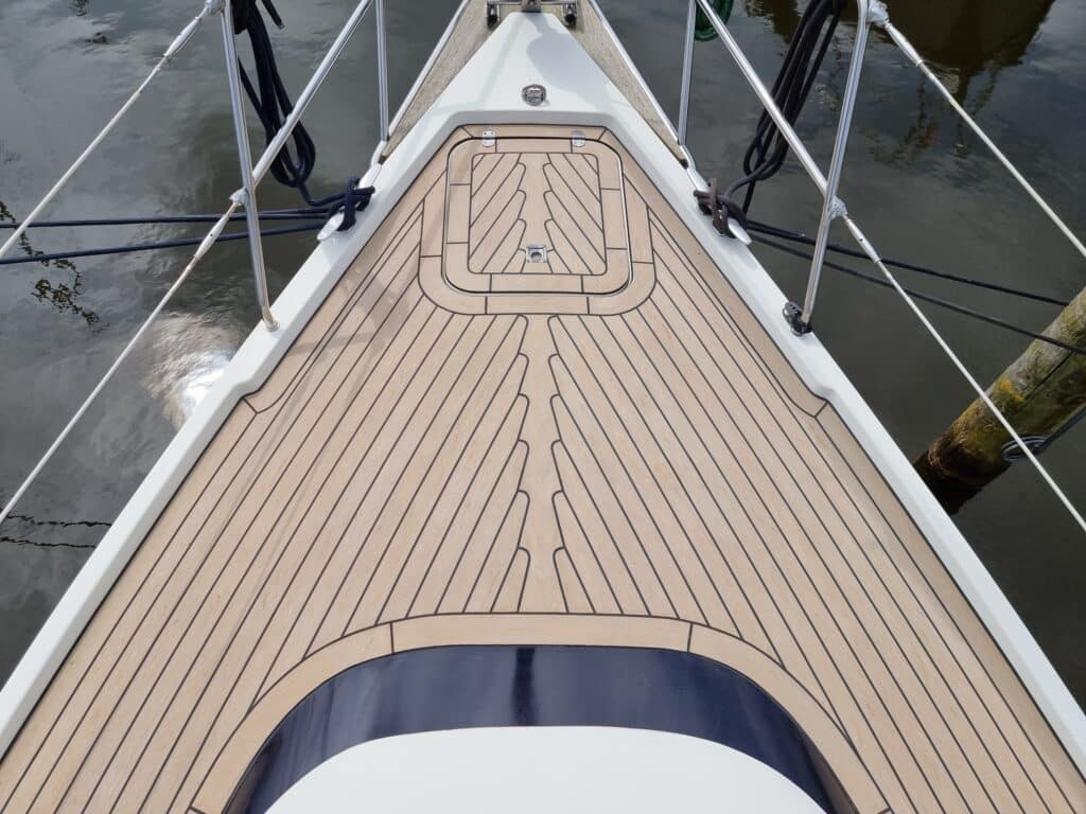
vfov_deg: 56.8
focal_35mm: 24
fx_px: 753
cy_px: 407
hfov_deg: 71.6
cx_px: 543
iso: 50
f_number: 1.8
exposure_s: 1/1984
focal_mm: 6.7
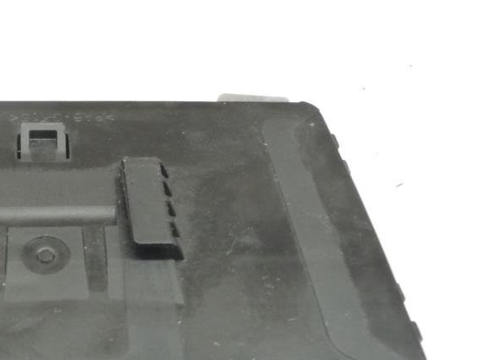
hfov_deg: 36.4
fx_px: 693
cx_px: 70
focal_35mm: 50
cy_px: 273
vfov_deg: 28.7
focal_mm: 4.7
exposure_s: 1/15
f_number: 3.3
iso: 400
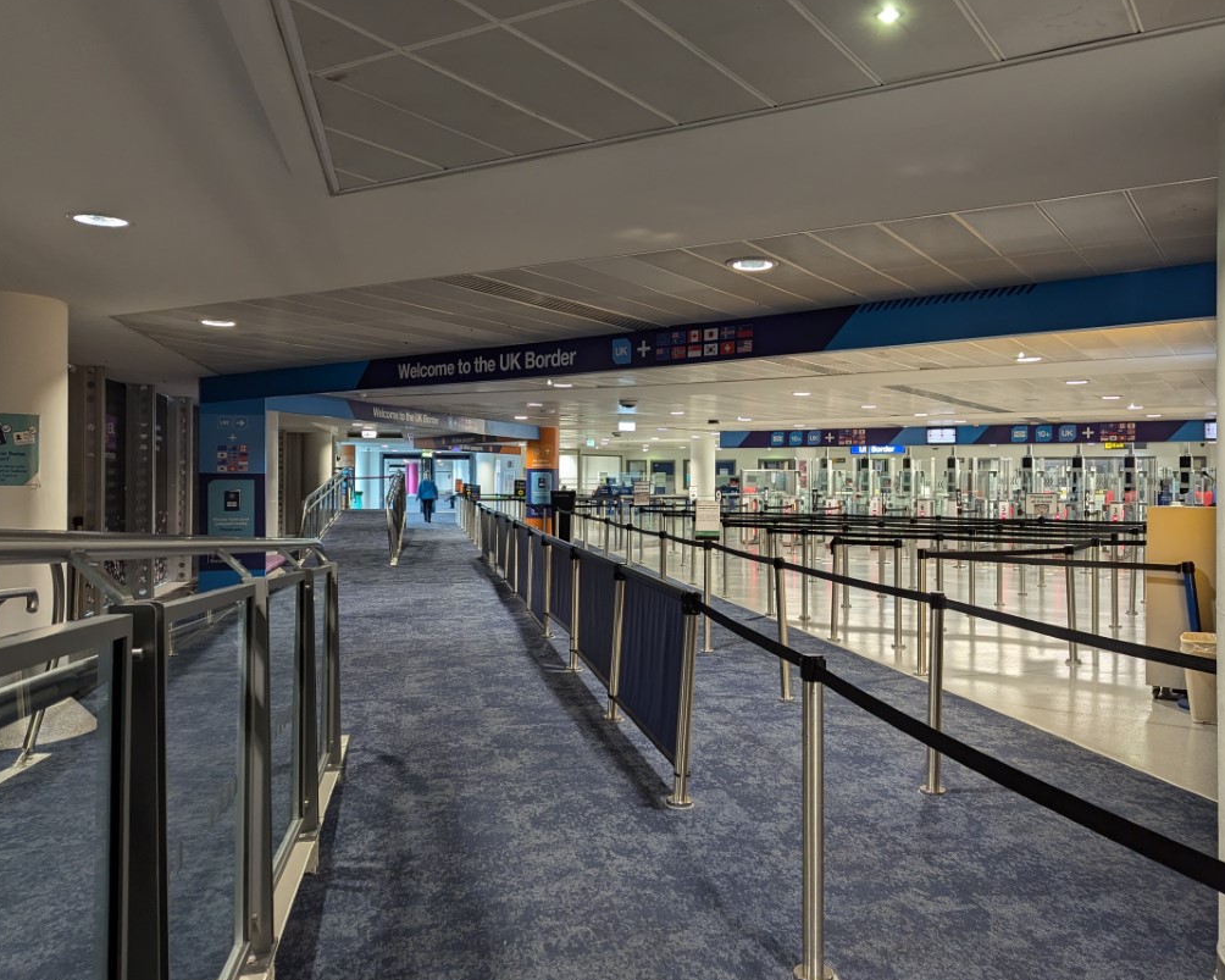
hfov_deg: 62.0
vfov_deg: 51.5
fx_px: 1015
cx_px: 686
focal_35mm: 28
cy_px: 474
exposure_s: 1/100
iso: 333
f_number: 1.85
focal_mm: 6.81
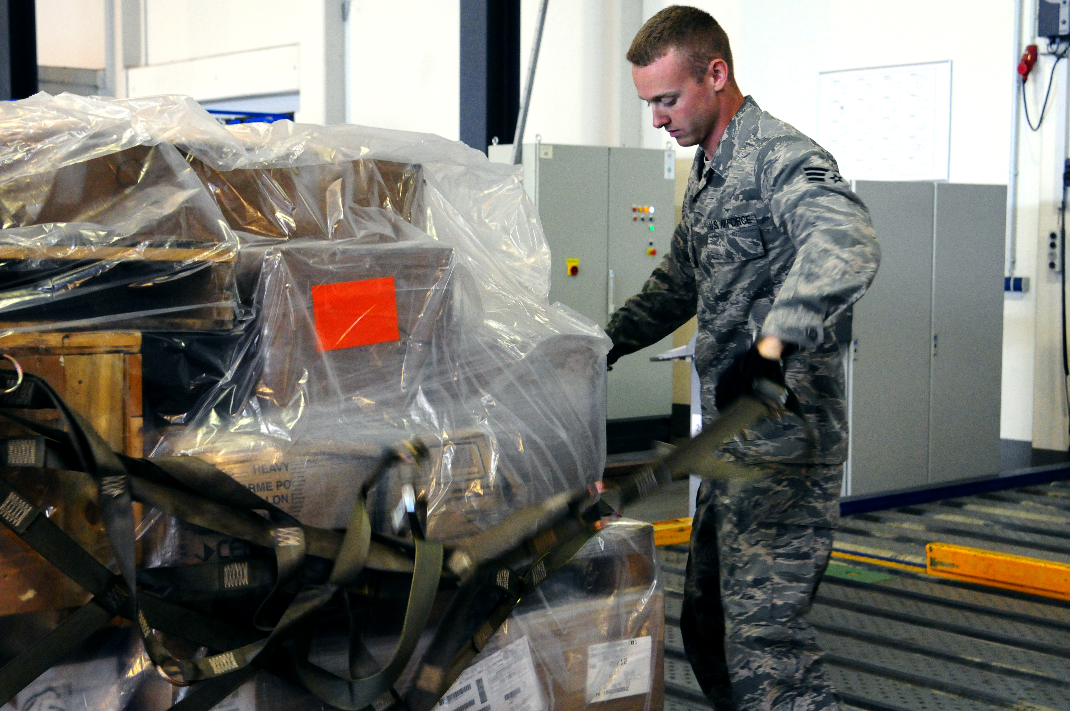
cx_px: 535
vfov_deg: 23.7
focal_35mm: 57
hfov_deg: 35.1
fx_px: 1692
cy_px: 356
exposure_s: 1/80
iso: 2000
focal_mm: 38
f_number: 4.5
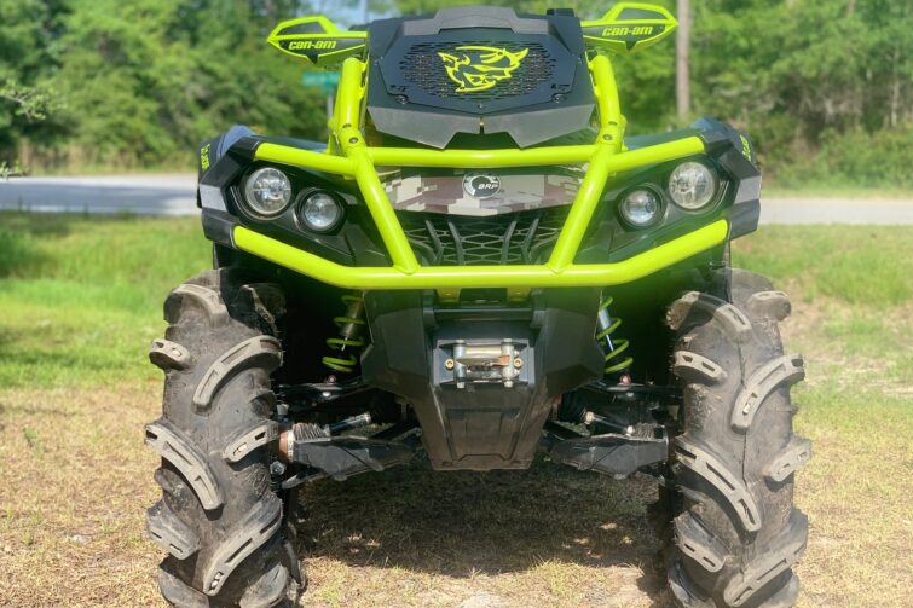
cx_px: 462
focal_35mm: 55
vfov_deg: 24.6
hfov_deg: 36.3
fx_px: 1394
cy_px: 297
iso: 16
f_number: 2.4
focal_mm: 6
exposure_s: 1/489
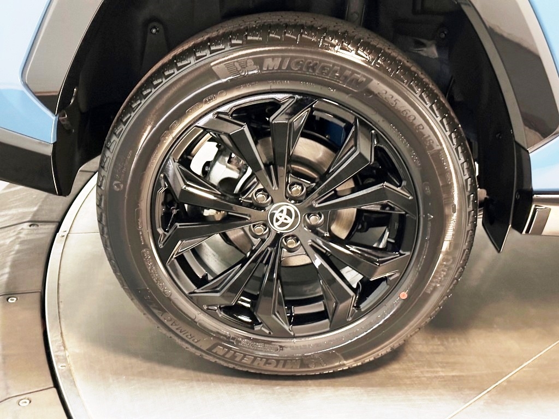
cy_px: 210
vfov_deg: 30.3
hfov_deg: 39.7
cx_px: 280
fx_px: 775
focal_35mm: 48
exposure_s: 1/20
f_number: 1.78
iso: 640
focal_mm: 6.86
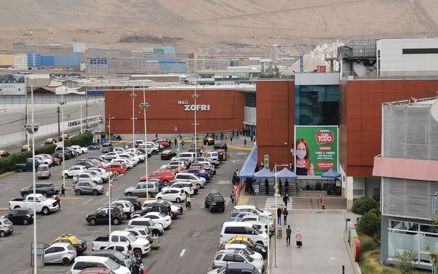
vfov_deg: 25.3
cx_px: 221
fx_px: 609
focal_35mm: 51
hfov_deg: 39.6
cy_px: 140
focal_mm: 5.58
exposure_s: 1/2000
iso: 50
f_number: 1.8
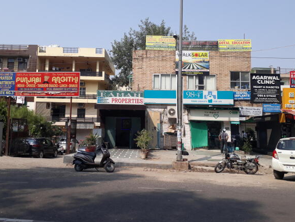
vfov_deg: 46.8
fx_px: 256
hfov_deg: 60.0
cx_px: 145
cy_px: 103
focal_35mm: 30
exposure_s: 1/1466
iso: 40
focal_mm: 3.6
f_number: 1.9
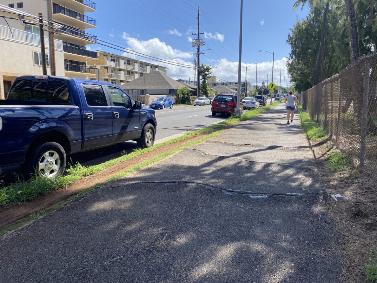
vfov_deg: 53.1
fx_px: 283
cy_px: 142
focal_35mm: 26
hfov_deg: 67.3
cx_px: 188
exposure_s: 1/1808
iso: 32
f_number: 1.8
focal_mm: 4.25
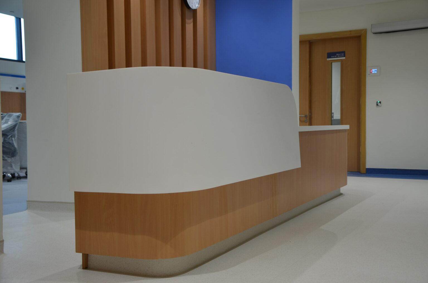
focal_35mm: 45
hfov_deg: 43.7
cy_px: 142
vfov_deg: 29.7
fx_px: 534
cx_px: 214
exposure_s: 1/80
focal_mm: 30
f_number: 4.5
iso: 320
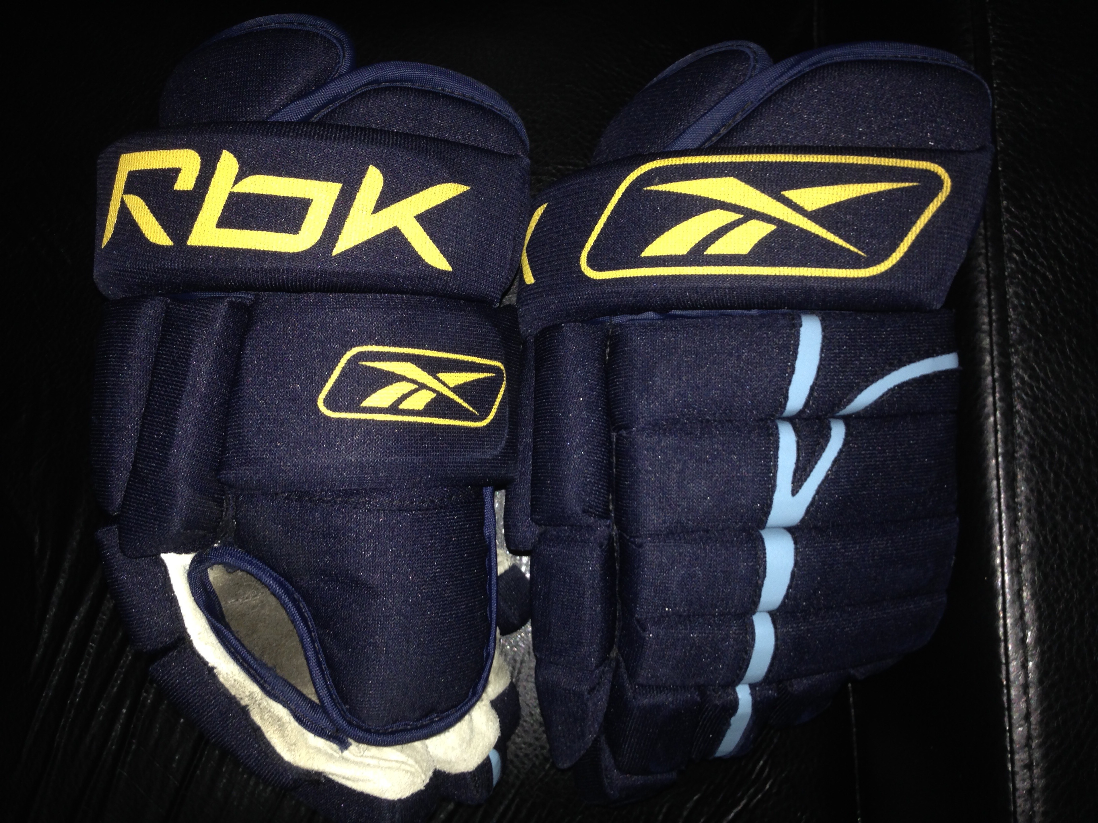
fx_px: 1047
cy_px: 412
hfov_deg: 55.4
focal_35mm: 33
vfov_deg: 42.9
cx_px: 549
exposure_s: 1/16
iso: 80
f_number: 2.4
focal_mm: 4.12
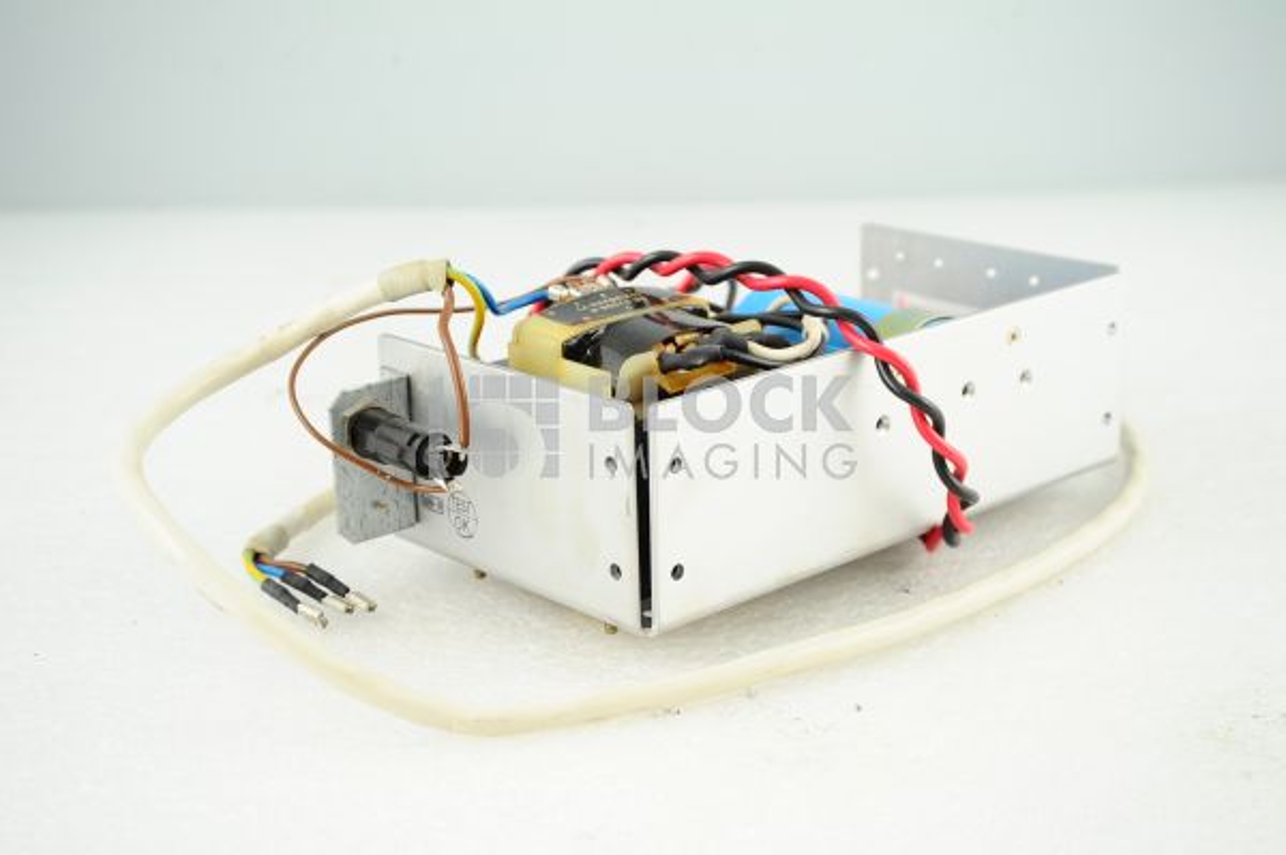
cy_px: 428
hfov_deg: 32.4
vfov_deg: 21.9
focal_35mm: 62
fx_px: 2213
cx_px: 643
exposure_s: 1/125
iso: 800
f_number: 7.1
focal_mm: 62
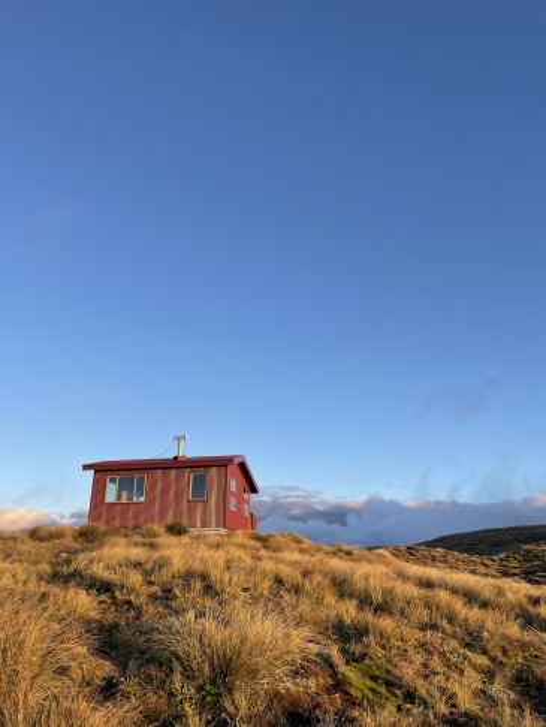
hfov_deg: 53.1
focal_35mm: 26
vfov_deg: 67.3
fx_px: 546
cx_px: 273
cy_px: 364
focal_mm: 4.2
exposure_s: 1/831
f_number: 1.6
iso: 32
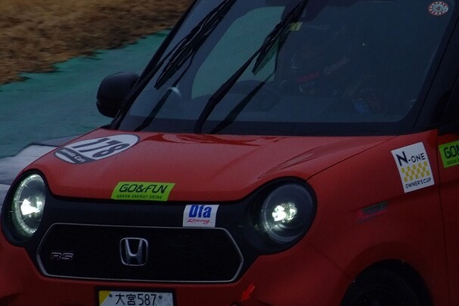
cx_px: 400
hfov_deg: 1.9
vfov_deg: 1.3
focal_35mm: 1071
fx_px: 13651
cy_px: 111
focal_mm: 300
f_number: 5.6
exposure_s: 1/500
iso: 400
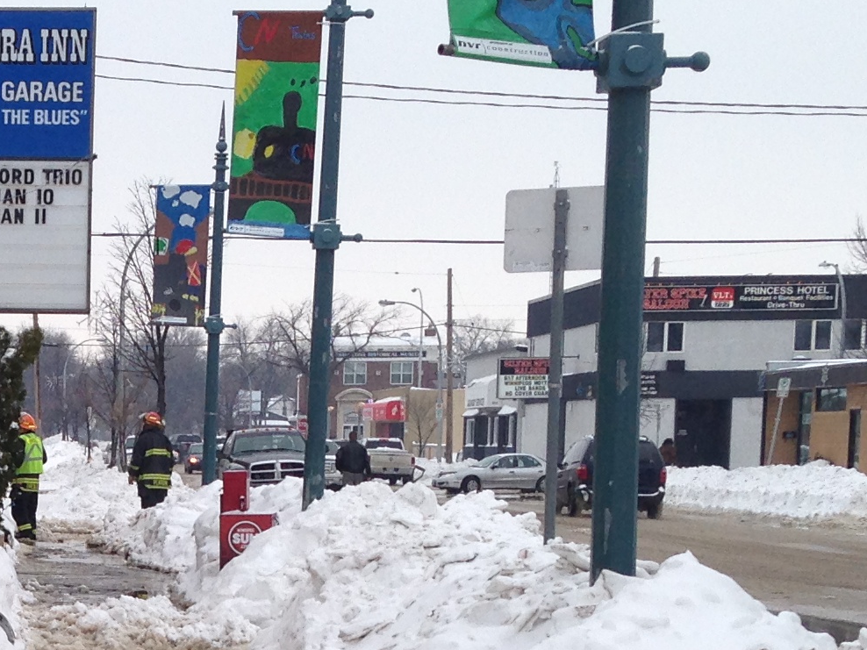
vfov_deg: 13.2
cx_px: -129
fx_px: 2730
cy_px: 784
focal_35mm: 109
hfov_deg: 17.3
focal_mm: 4.12
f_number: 2.4
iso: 50
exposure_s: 1/437
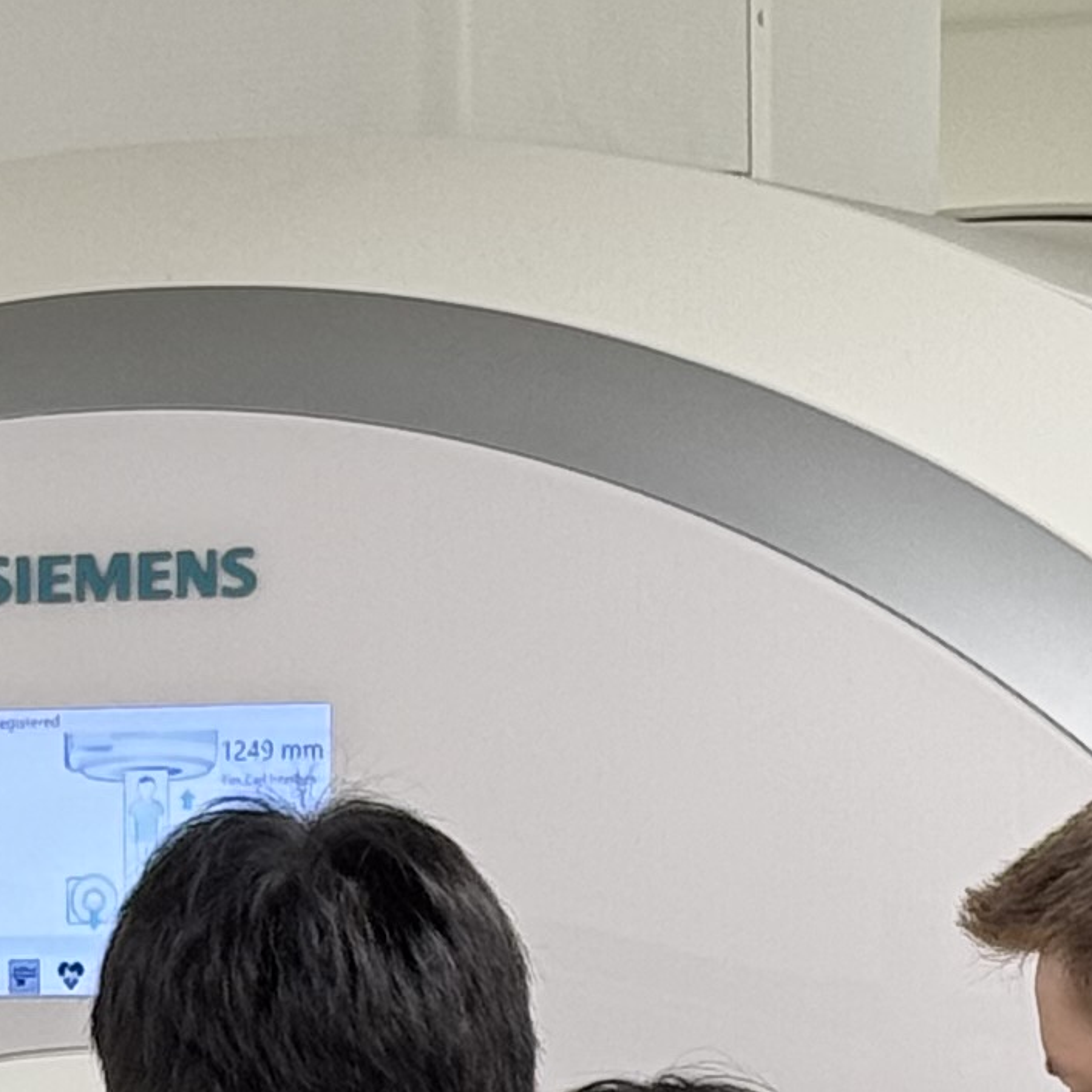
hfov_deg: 7.2
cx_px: -332
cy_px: 1453
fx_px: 8637
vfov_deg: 7.2
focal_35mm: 242
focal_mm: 6.76
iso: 50
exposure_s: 1/50
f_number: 1.78
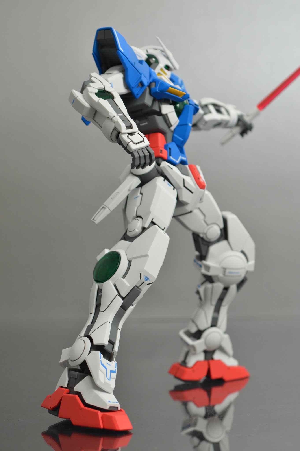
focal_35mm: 72
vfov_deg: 28.1
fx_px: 901
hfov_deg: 18.9
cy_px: 226
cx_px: 150
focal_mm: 48
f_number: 7.1
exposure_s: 1/6
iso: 200
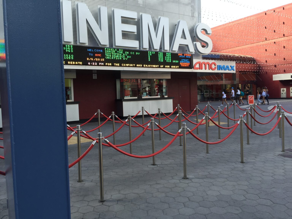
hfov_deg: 61.7
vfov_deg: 48.2
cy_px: 110
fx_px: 245
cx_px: 146
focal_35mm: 29
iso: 32
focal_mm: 4.15
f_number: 2.2
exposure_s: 1/120
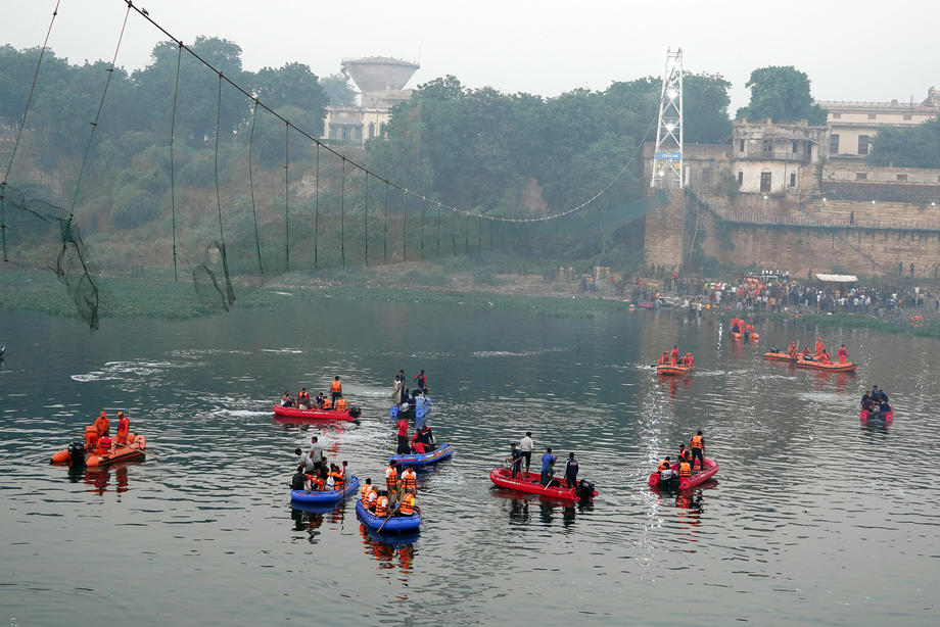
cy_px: 314
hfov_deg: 35.0
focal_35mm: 57
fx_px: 1489
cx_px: 470
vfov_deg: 23.8
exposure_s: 1/250
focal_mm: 38
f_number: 4
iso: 1000
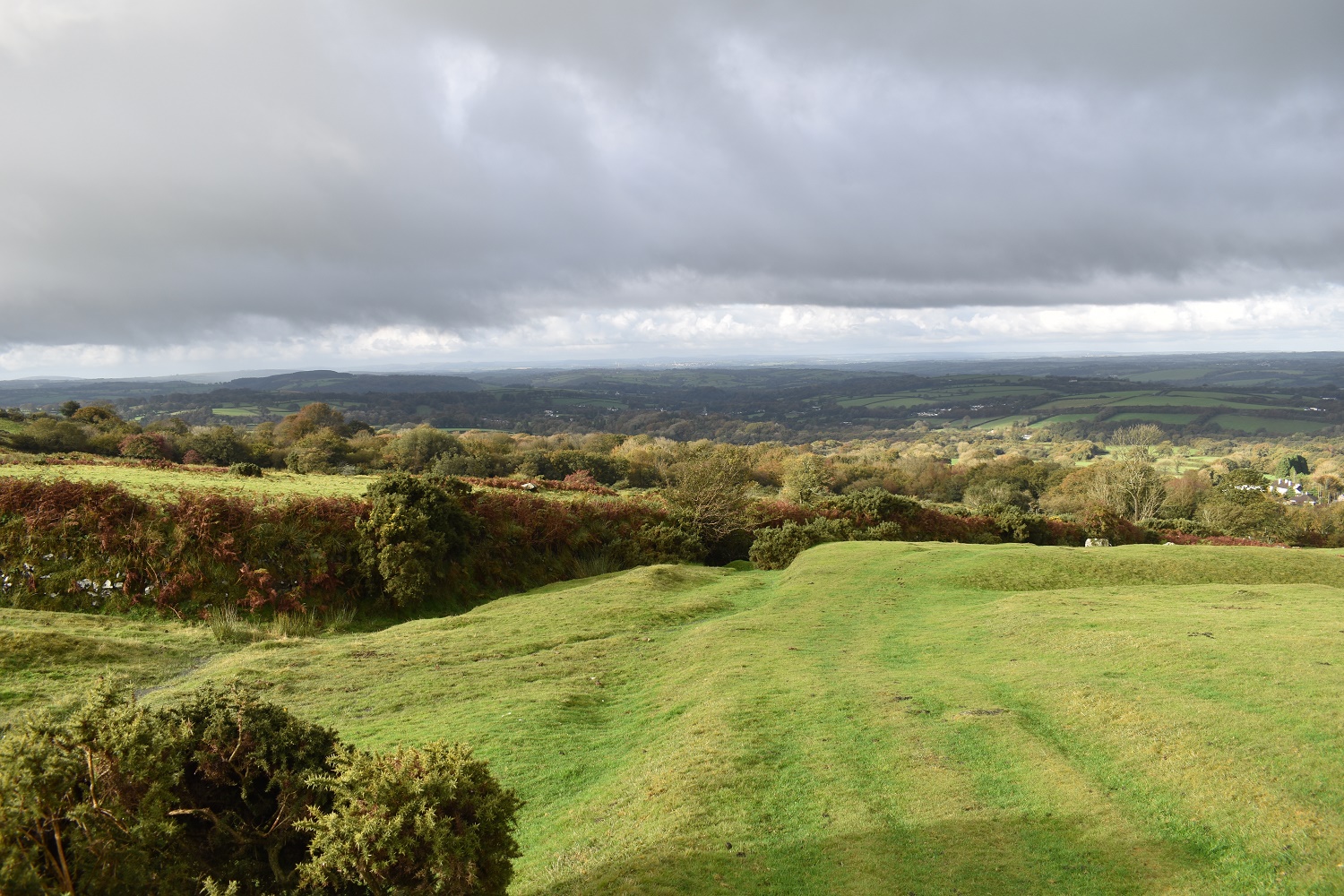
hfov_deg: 67.4
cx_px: 672
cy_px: 448
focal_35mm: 27
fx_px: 1008
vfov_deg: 47.9
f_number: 6.3
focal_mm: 18
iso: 100
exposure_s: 1/160
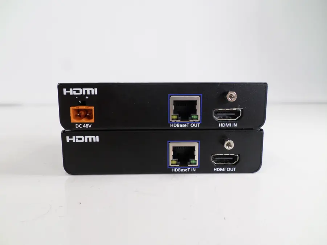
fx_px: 236
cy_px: 122
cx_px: 164
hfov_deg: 69.4
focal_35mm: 25
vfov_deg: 54.9
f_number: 2.5
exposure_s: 1/90
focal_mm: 4.5
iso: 80
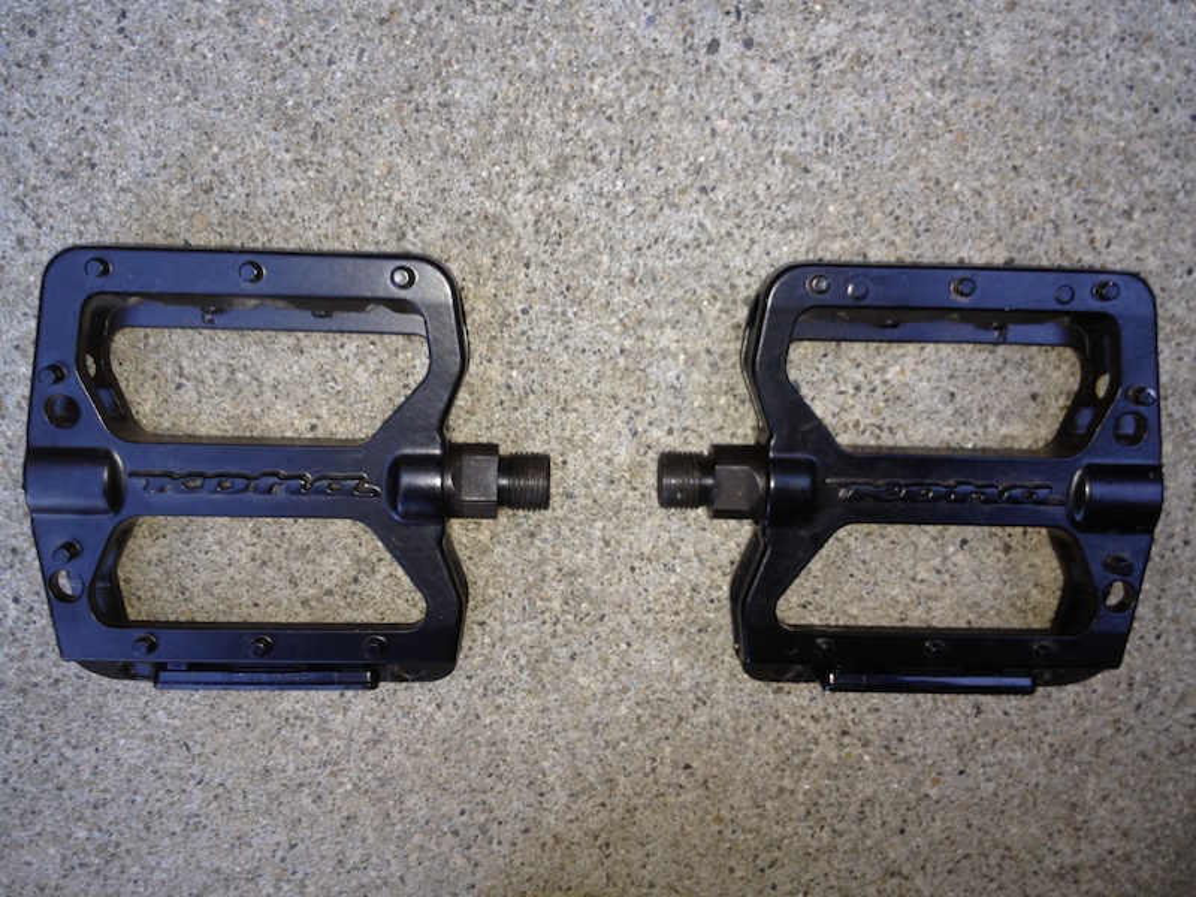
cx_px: 598
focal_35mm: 35
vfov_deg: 40.7
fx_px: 1209
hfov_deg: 52.6
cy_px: 448
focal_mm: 4.28
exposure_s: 1/45
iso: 64
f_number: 2.4
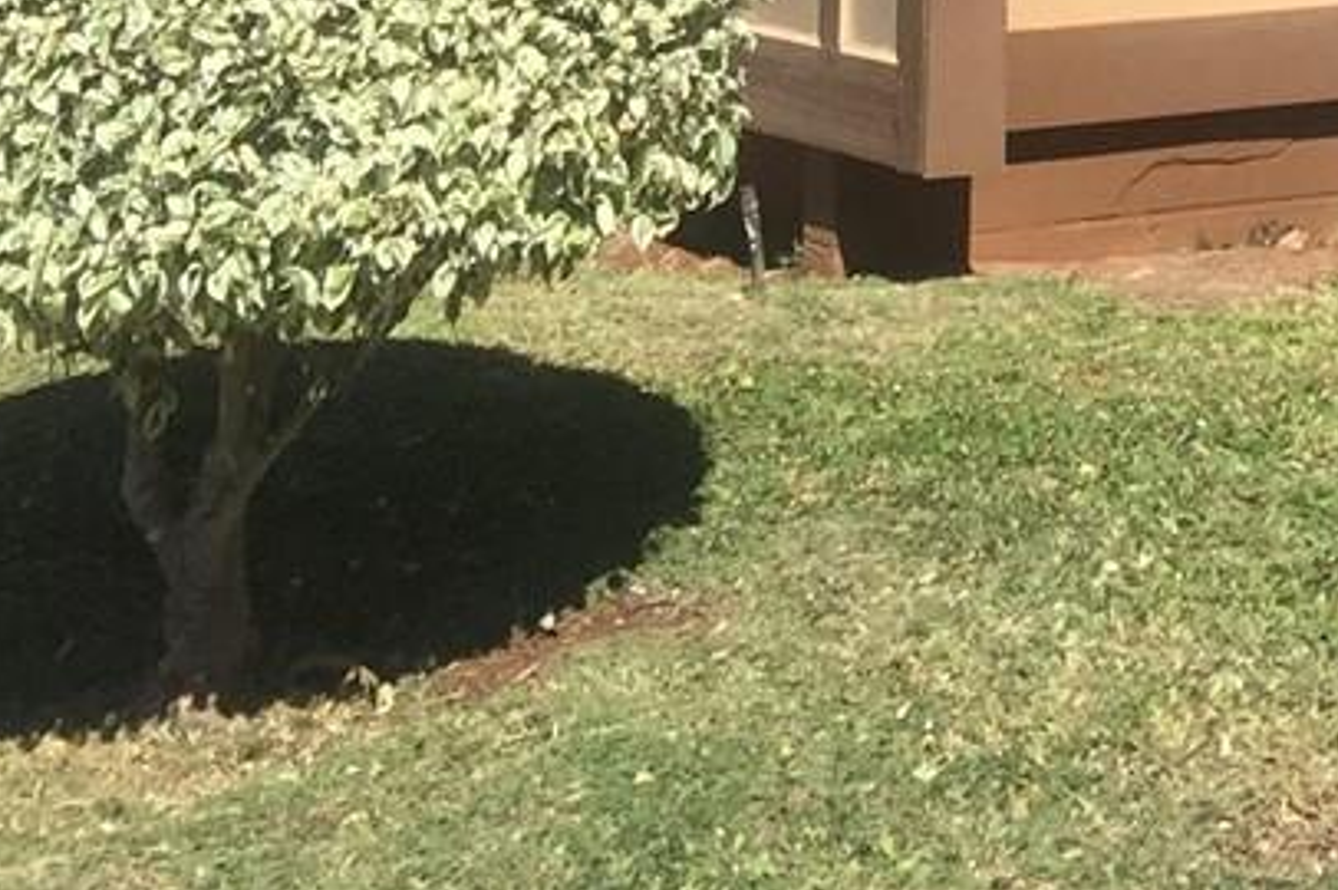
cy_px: -890
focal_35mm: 119
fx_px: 4419
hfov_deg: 16.0
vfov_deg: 10.6
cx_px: 1898
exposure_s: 1/2326
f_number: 2.2
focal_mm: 4.15
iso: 32
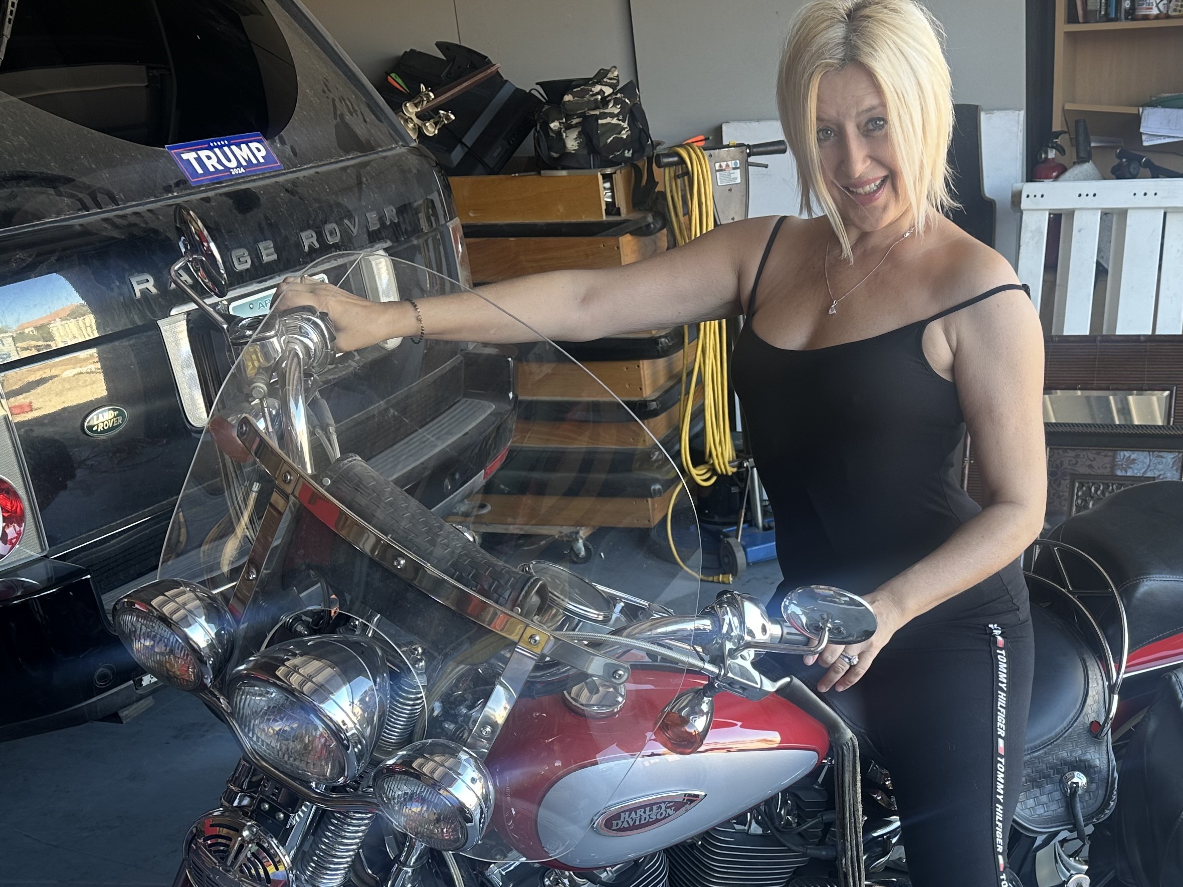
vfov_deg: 34.4
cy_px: 661
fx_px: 1401
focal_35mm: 41
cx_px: 770
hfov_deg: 45.2
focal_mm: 6.86
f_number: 1.78
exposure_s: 1/121
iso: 64
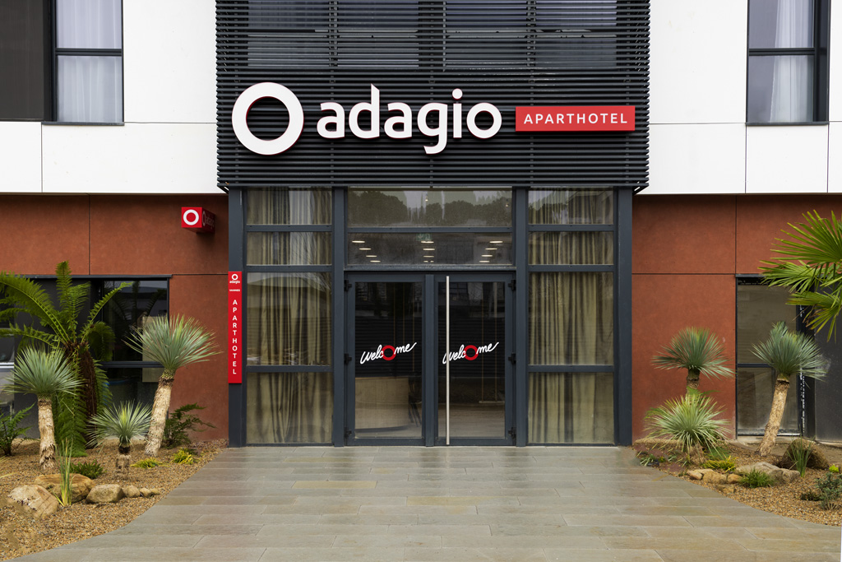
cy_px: 281
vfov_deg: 29.9
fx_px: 1053
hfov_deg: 43.6
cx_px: 421
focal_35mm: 45
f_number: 6.3
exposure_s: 1/80
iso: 200
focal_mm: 45
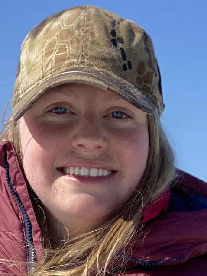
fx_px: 1332
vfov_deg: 11.4
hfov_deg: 8.9
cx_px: 53
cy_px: 393
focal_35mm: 167
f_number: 2
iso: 20
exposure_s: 1/1497
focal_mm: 6
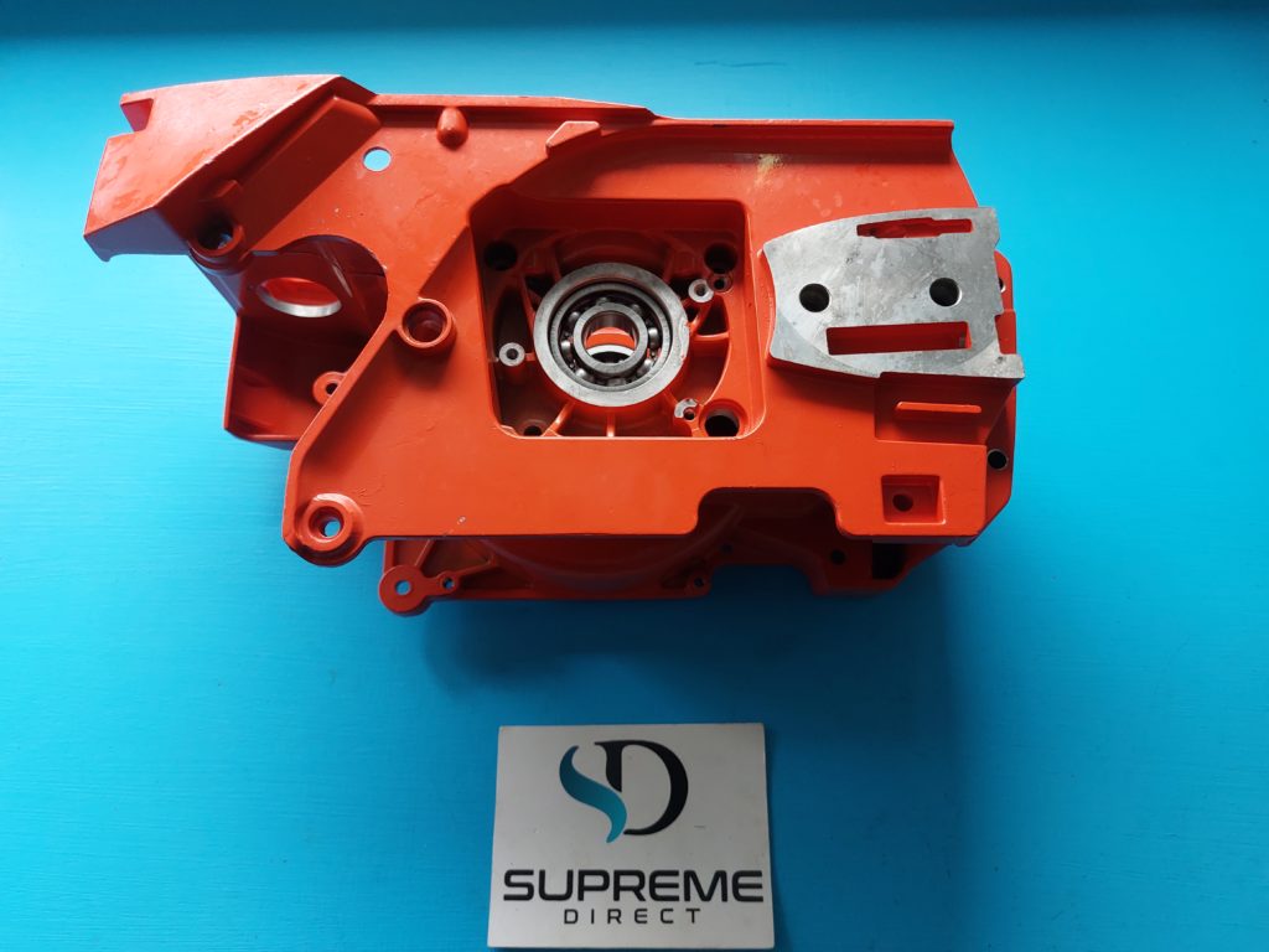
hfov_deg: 71.6
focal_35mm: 24
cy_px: 476
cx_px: 634
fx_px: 880
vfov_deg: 56.8
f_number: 1.8
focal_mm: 5.23
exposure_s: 1/50
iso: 320
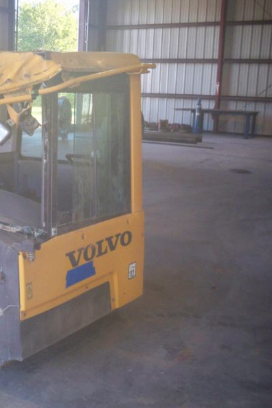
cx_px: 10
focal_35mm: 49
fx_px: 555
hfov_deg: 26.3
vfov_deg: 40.3
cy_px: 203
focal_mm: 6.3
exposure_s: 1/60
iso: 250
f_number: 3.1
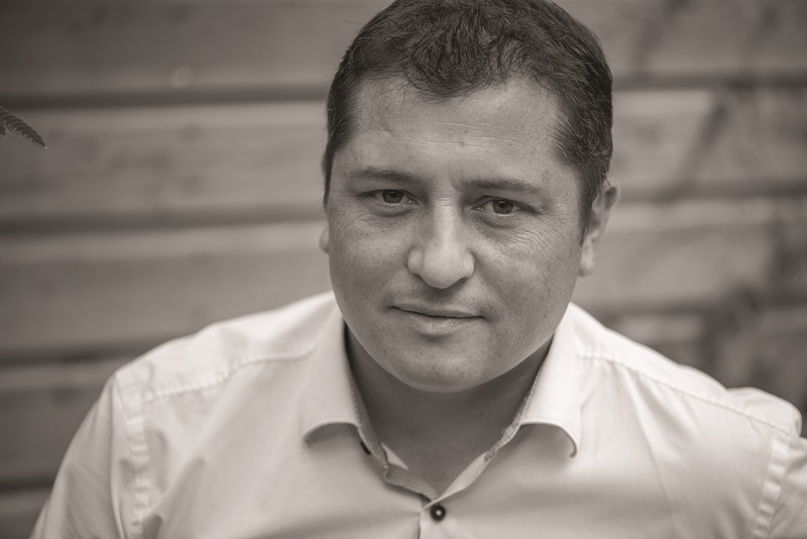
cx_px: 404
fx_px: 2354
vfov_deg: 13.1
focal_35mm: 105
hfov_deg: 19.4
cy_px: 270
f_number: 3
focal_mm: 105
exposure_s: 1/200
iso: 100
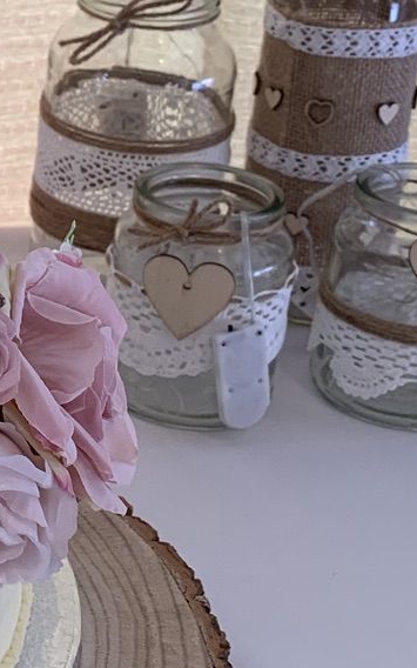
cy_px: 235
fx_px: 1764
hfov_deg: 12.2
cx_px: -370
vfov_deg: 21.4
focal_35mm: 97
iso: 64
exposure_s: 1/121
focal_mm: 4.25
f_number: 1.8
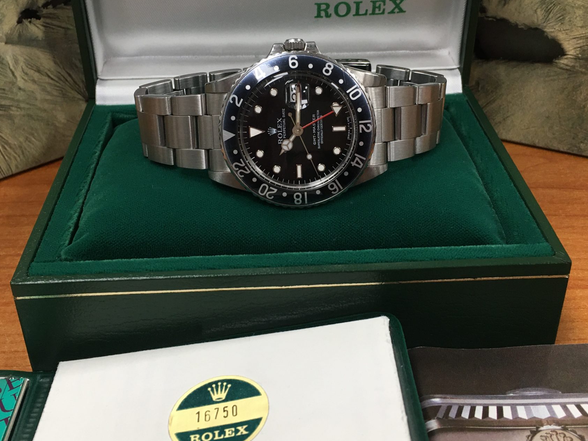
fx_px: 747
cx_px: 290
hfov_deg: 42.9
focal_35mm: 44
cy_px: 173
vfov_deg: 32.8
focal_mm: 4.15
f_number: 2.2
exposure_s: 1/33
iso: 32
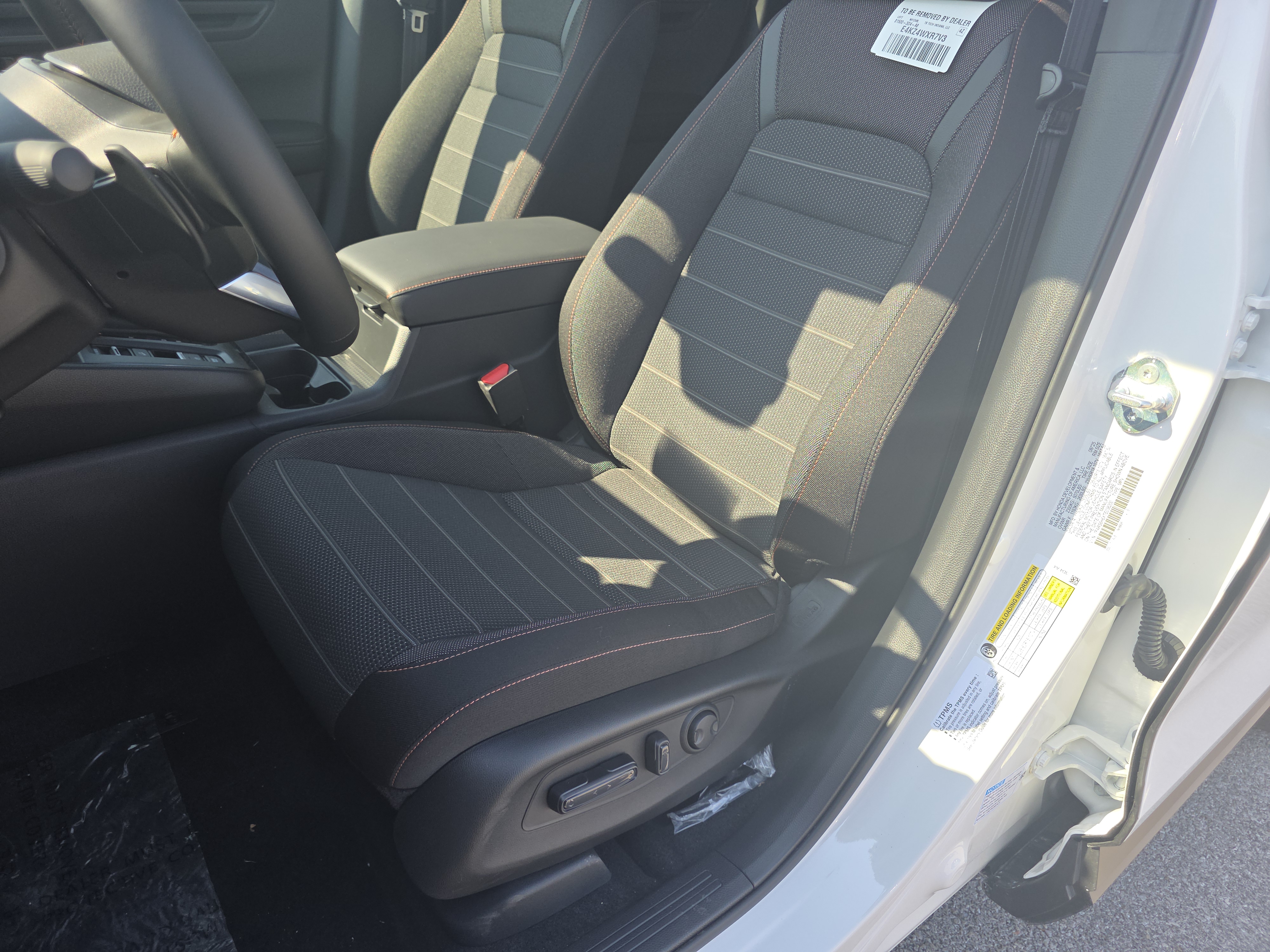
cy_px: 476
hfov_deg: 73.9
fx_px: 844
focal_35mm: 23
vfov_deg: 58.9
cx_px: 635
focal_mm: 6.3
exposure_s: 1/359
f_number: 1.7
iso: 25
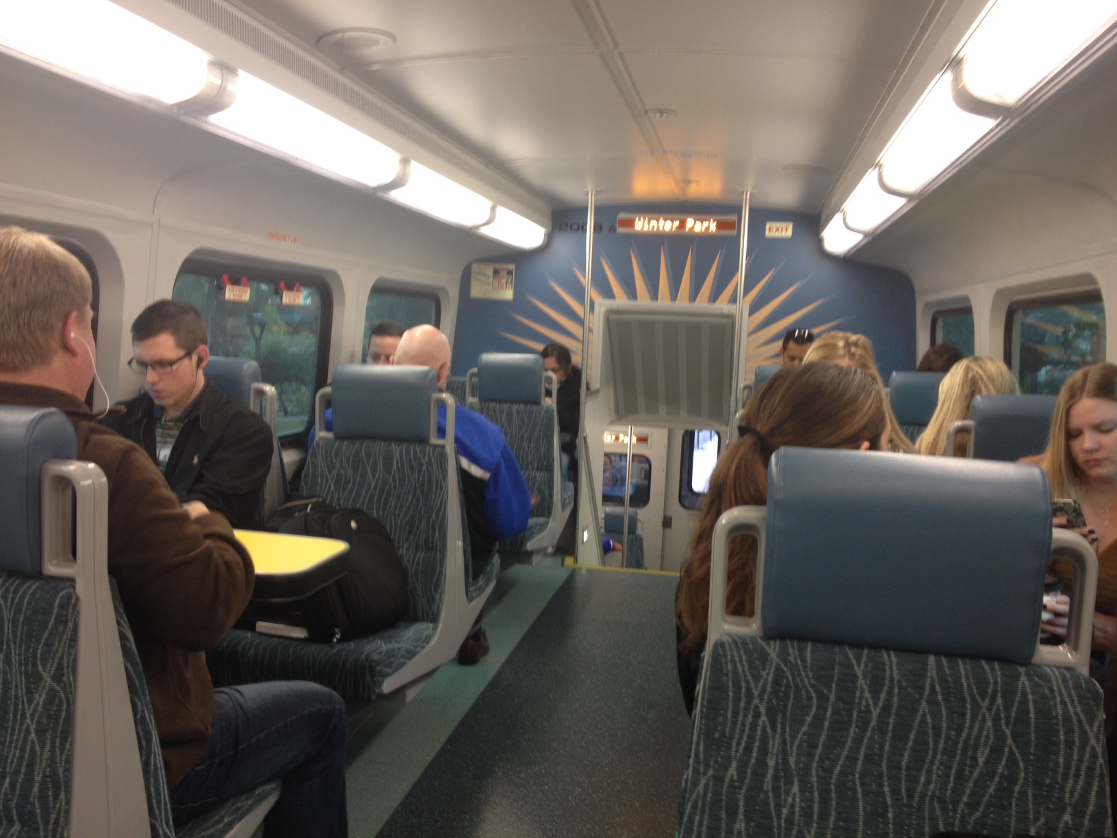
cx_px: 558
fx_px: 1129
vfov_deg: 40.7
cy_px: 419
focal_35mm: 35
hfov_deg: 52.6
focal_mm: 4.28
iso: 50
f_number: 2.4
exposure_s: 1/24
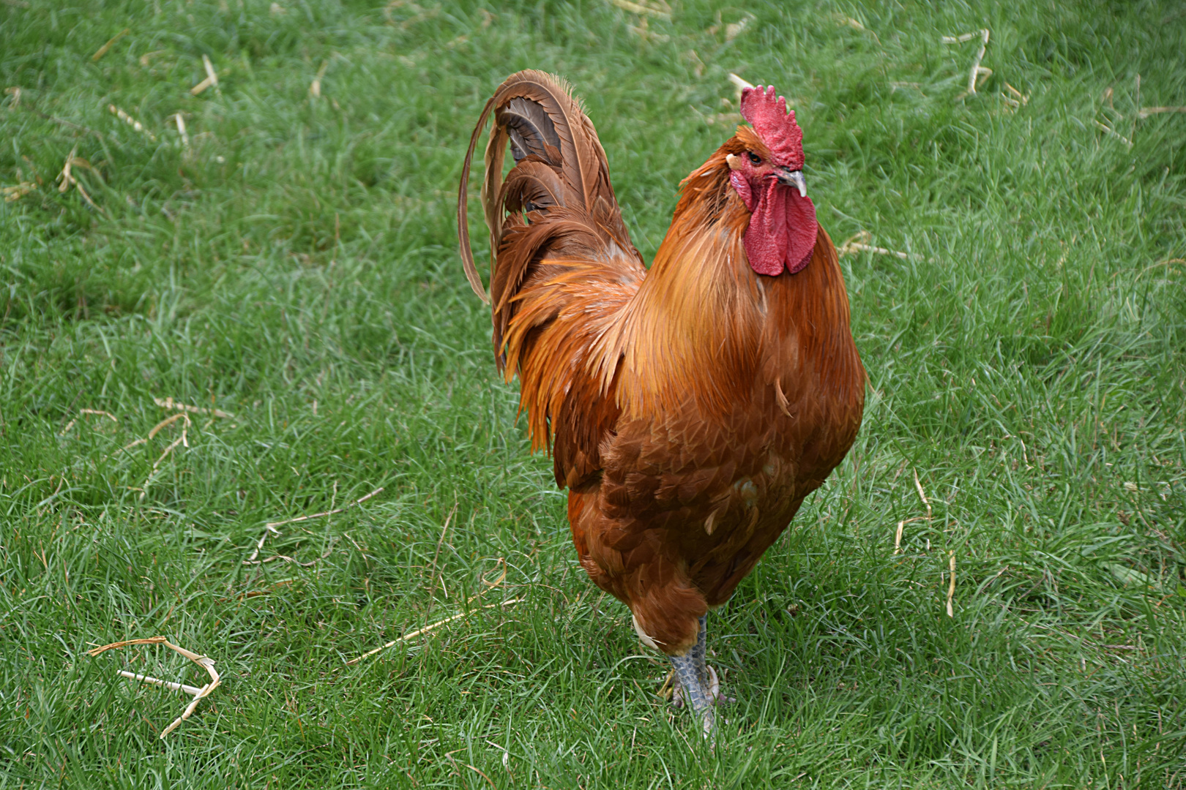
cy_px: 395
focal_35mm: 150
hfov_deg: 13.7
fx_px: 4941
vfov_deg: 9.1
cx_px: 593
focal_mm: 100
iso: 100
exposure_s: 1/200
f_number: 6
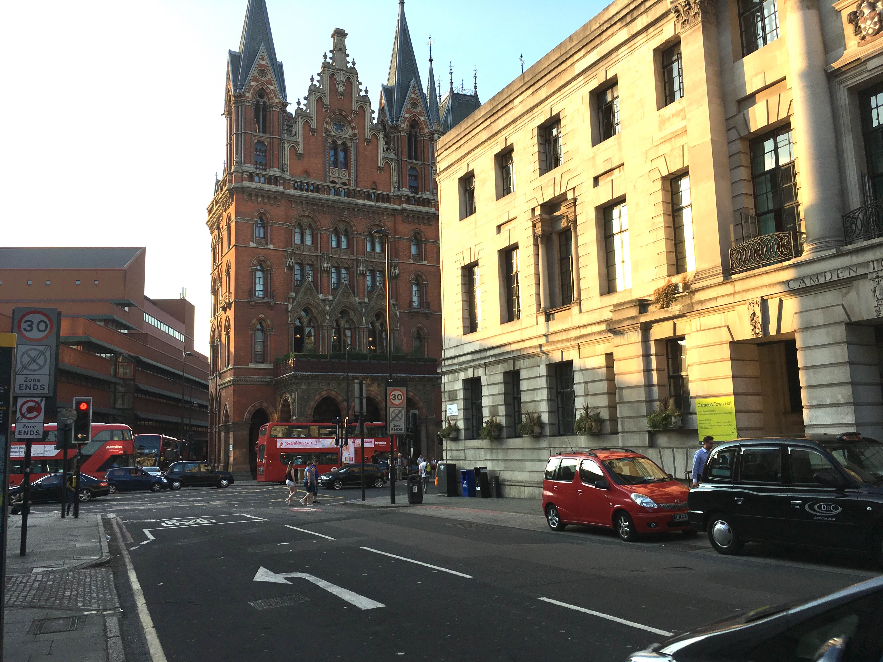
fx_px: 740
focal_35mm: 29
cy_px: 331
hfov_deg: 61.7
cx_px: 442
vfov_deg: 48.2
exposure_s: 1/605
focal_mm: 4.15
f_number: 2.2
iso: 25
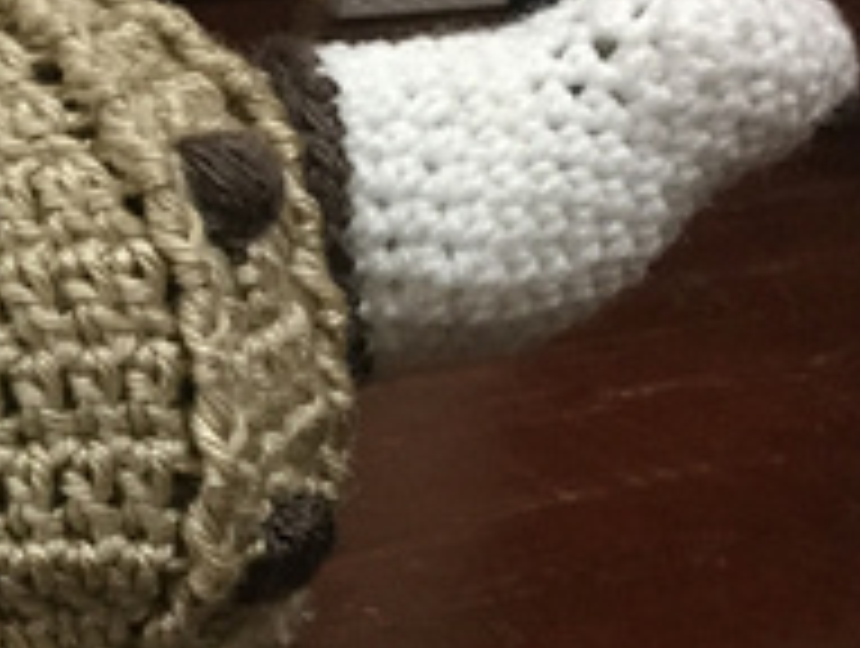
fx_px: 2016
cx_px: -90
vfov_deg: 18.3
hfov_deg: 22.7
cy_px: 308
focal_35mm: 81
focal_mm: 3.3
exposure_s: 1/15
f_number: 2.4
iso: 400
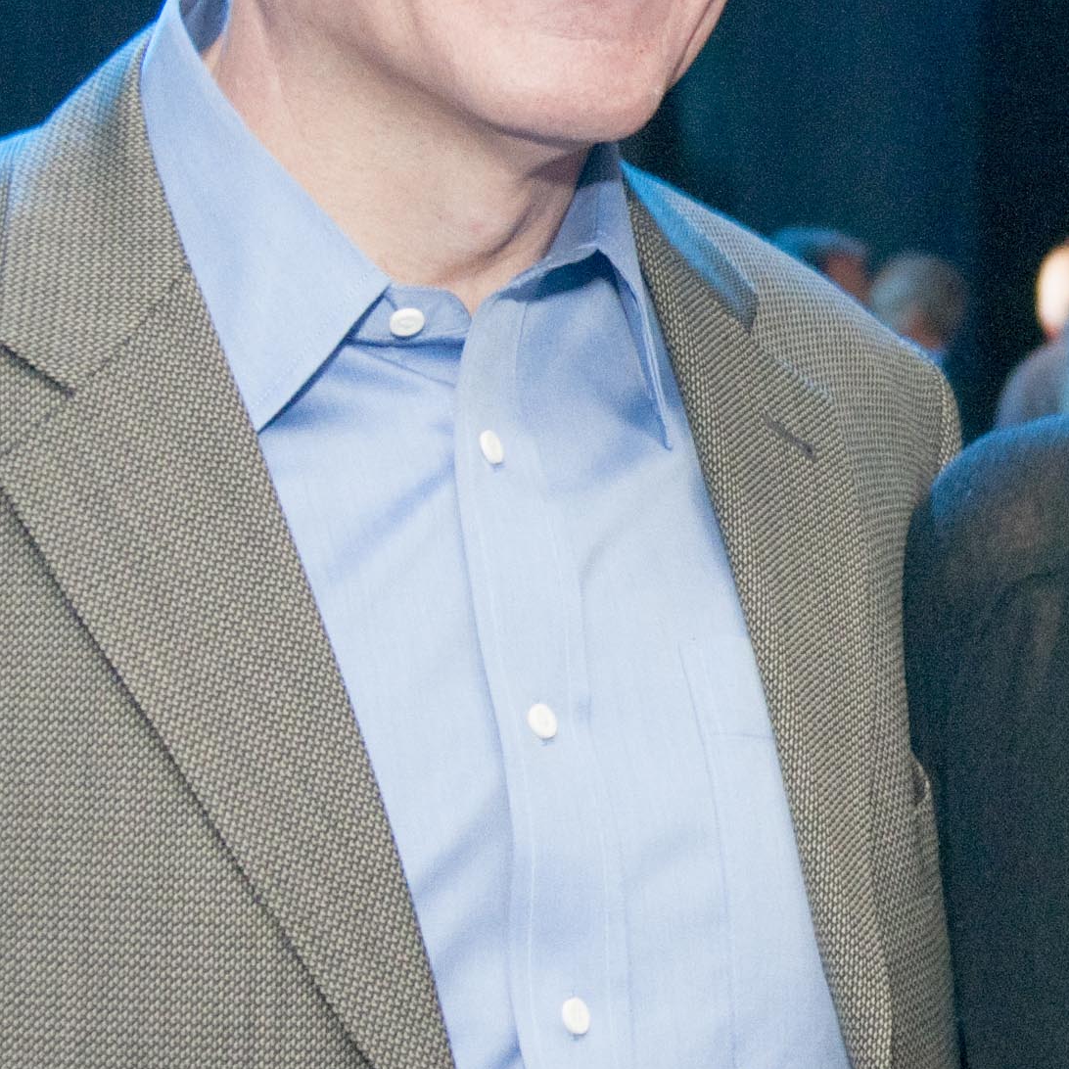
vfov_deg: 12.4
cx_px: 1456
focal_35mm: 140
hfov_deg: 12.1
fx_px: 4891
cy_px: 281
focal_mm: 28
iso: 200
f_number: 4.5
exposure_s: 1/60
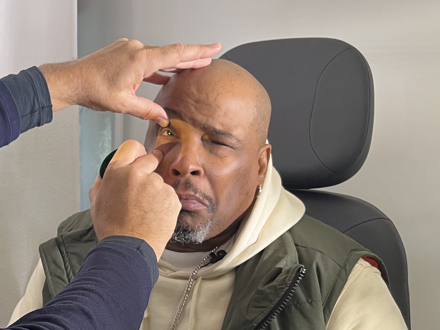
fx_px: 712
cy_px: 242
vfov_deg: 25.8
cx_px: -28
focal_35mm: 56
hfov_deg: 31.1
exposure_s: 1/60
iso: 160
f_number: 1.6
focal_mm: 5.1
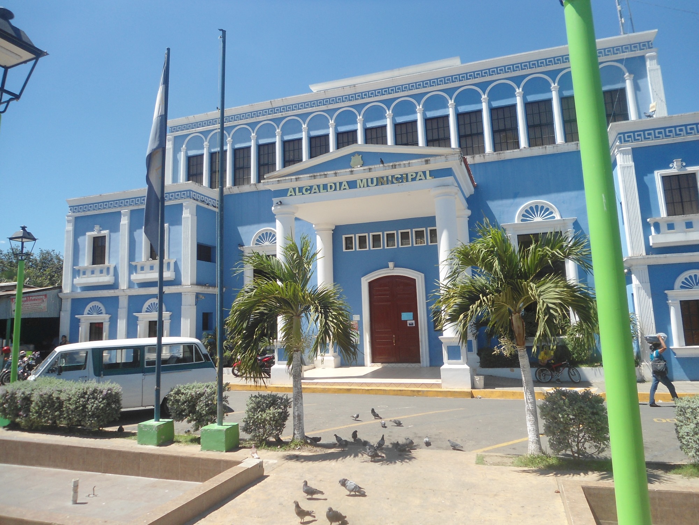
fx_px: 525
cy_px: 262
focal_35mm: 26
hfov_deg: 67.3
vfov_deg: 53.1
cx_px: 350
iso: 80
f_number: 2.8
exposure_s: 1/800
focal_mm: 4.7
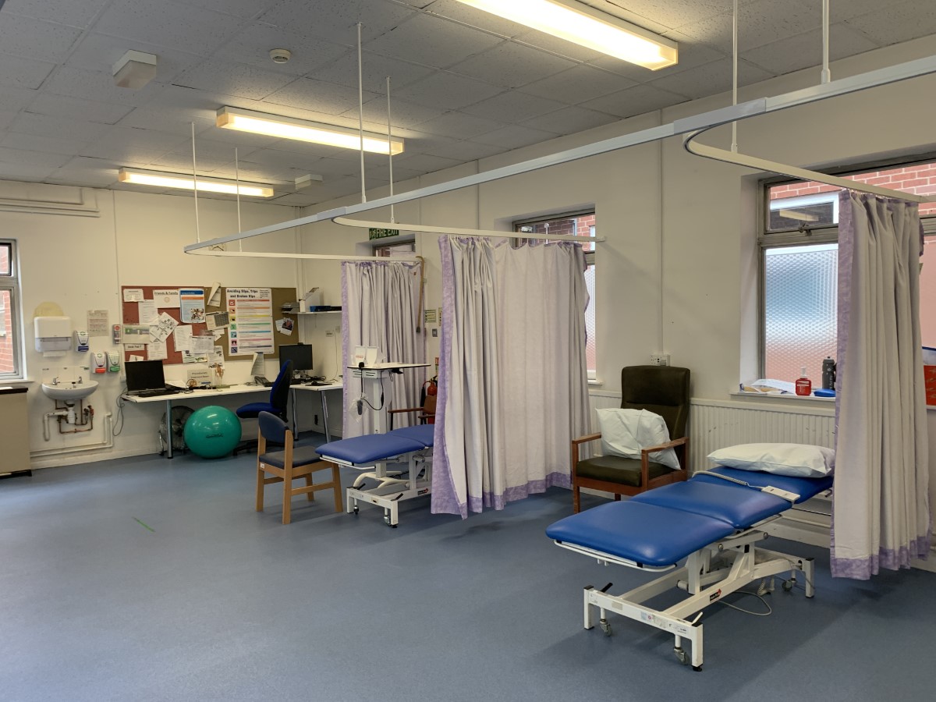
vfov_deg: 53.1
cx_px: 468
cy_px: 351
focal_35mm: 26
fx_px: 703
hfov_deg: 67.3
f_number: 1.8
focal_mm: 4.25
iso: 64
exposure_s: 1/50
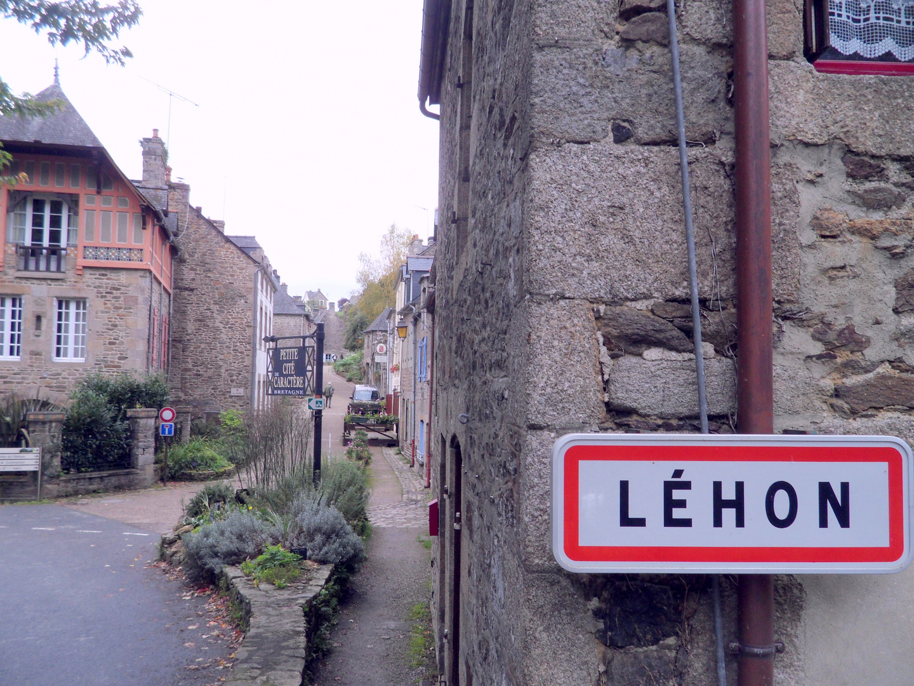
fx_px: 713
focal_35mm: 27
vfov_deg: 51.4
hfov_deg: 65.3
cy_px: 343
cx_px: 457
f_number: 3.5
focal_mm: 4.9
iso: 80
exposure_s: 1/125
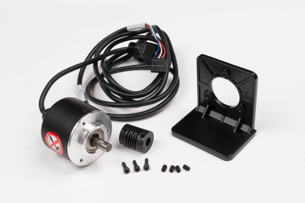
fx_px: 482
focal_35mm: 57
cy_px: 102
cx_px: 152
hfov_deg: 35.1
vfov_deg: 23.7
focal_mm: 38
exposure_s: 1/80
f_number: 13
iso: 200
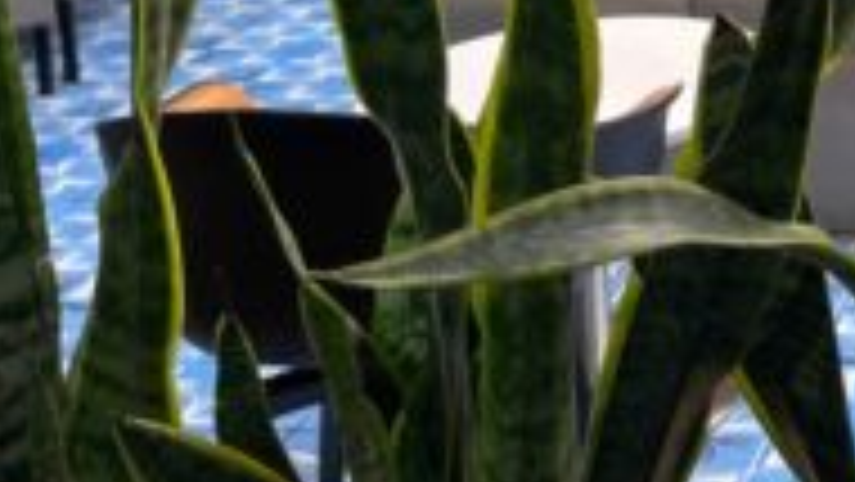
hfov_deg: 19.9
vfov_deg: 12.2
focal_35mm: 91
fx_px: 2064
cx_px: 1328
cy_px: -396
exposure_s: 1/121
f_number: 1.6
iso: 100
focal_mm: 5.1
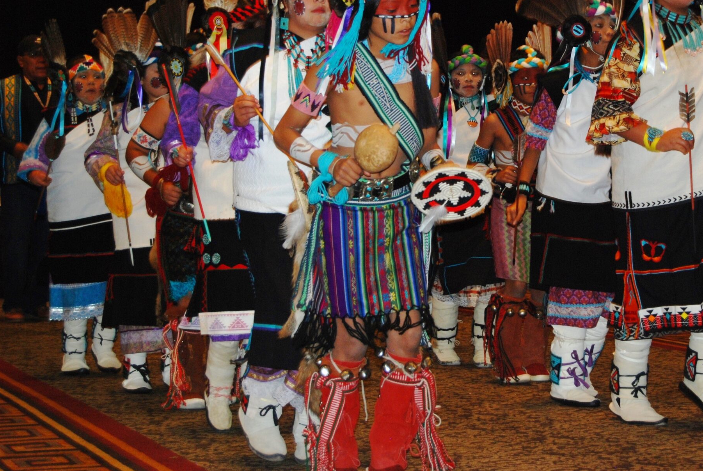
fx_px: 1916
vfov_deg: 14.0
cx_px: 473
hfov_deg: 20.7
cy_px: 139
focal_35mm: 98
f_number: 5.3
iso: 200
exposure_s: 1/60
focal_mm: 46
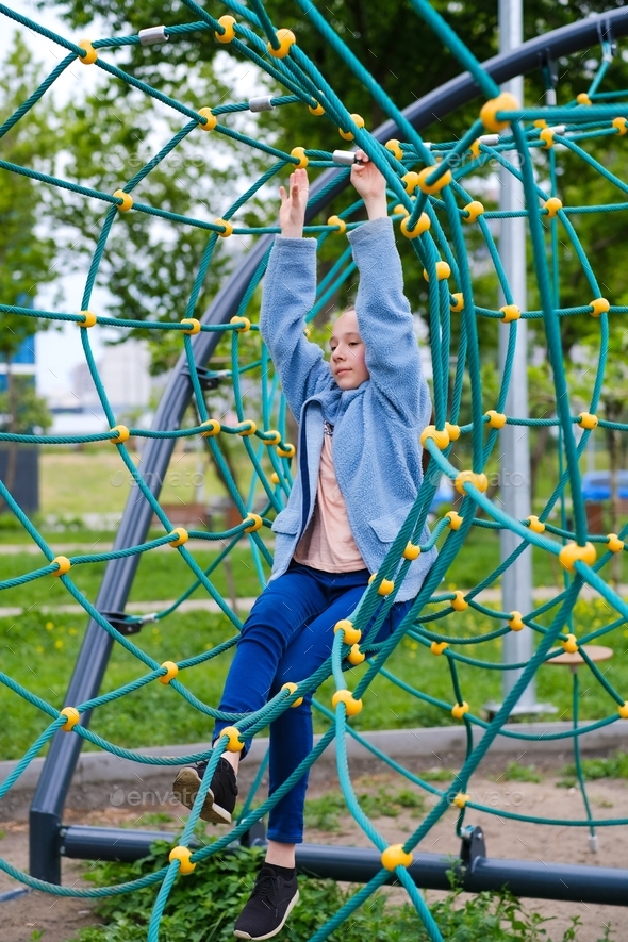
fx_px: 2198
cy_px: 471
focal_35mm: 84
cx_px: 314
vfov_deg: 24.2
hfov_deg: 16.3
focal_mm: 56
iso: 250
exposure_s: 1/1250
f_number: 2.5
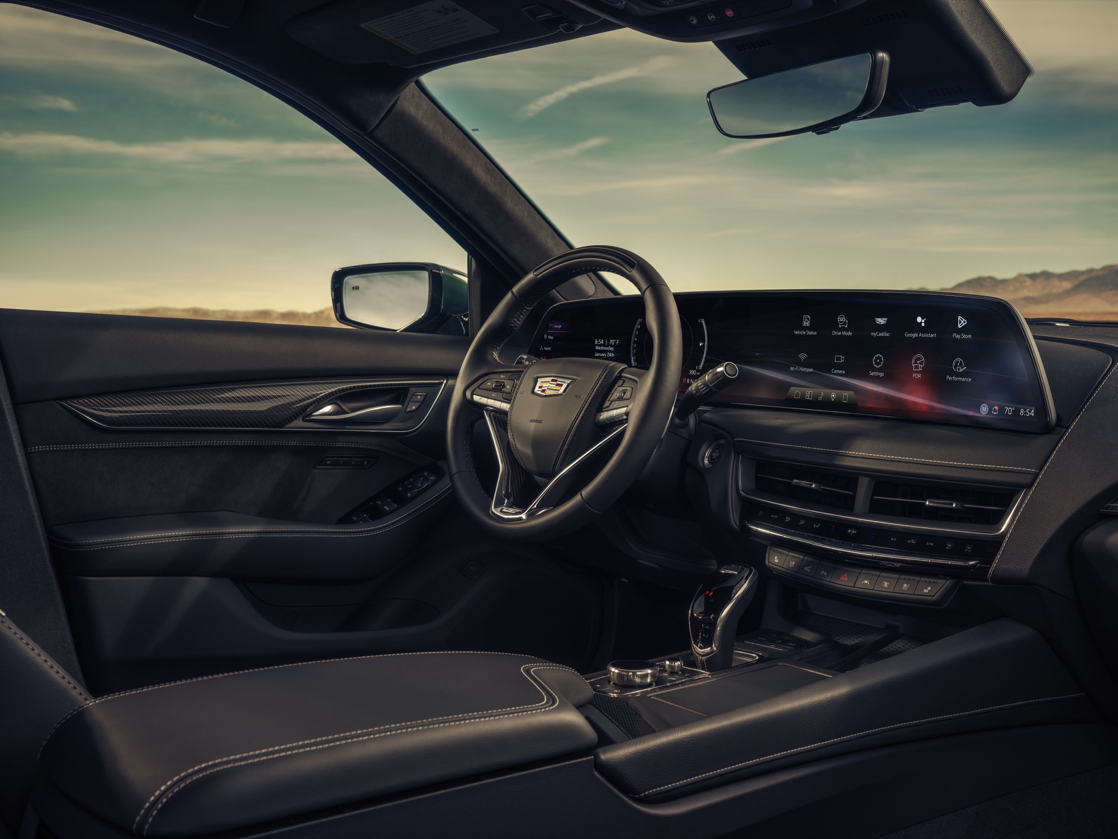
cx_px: 559
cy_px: 420
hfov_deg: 52.6
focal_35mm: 35
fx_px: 1130
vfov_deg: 40.7
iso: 400
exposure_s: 1/60
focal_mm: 45
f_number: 11
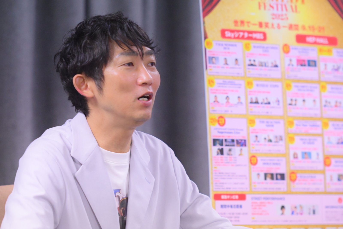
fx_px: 2144
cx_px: 172
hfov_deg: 9.1
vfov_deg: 6.1
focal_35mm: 225
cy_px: 114
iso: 4000
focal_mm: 150
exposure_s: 1/200
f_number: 3.5
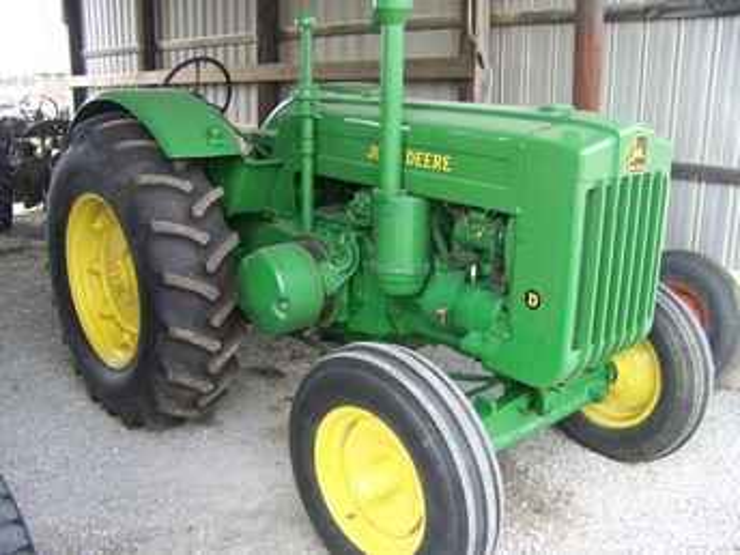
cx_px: 370
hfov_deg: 51.4
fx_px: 770
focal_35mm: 36
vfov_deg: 39.7
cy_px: 278
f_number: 2.8
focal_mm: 5.85
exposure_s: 1/500
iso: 320
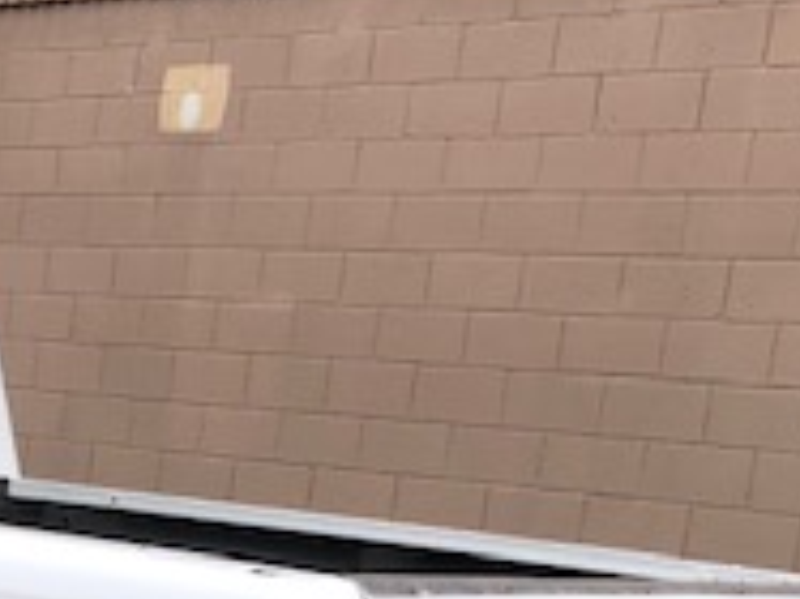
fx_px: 2217
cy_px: 903
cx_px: -34
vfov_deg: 14.4
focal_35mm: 96
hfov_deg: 19.7
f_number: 1.8
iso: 20
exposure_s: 1/695
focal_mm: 4
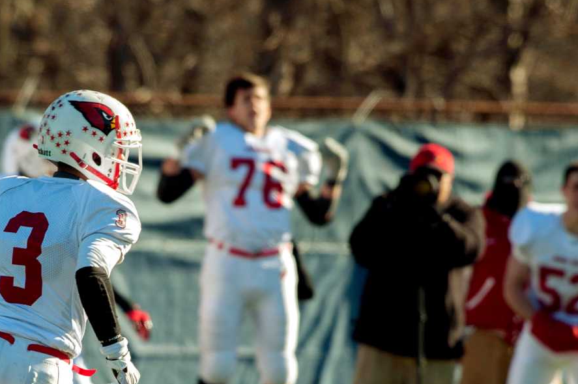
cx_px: 163
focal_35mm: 924
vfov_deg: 1.5
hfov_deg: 2.2
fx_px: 14824
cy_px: 384
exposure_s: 1/800
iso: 200
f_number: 5
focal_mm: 400
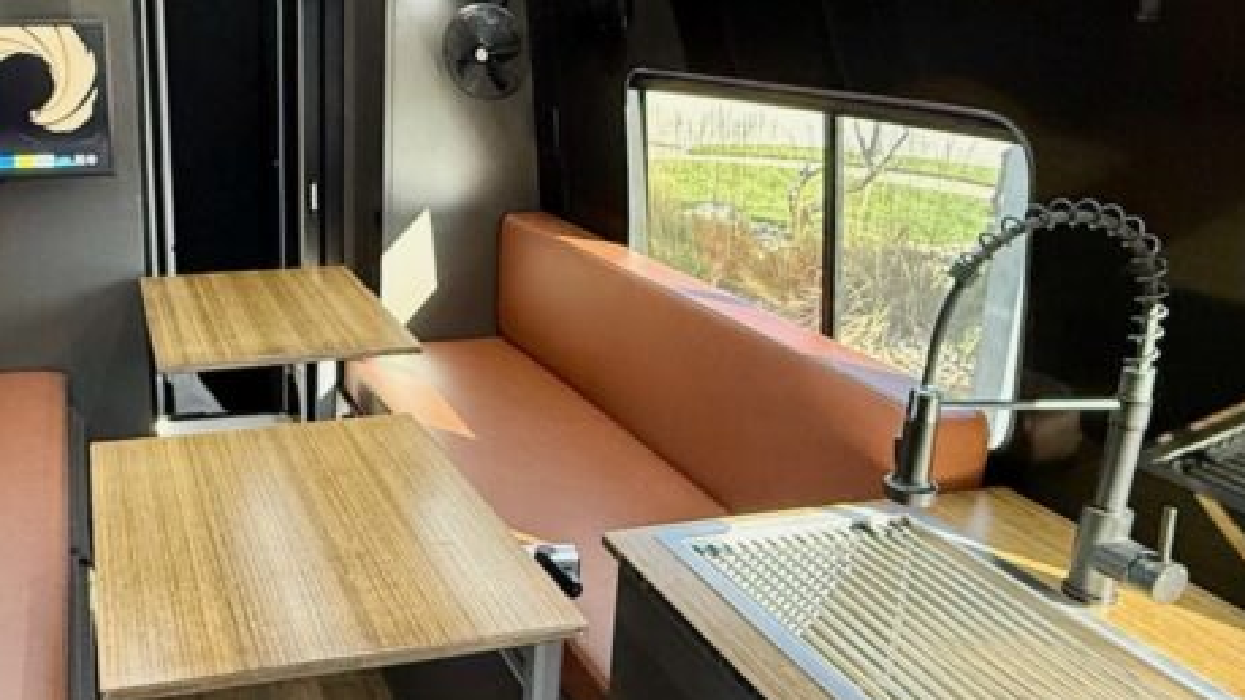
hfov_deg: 55.8
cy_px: 342
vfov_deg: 34.6
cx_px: 344
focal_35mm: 34
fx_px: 1122
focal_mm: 2.22
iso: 320
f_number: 2.2
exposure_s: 1/52
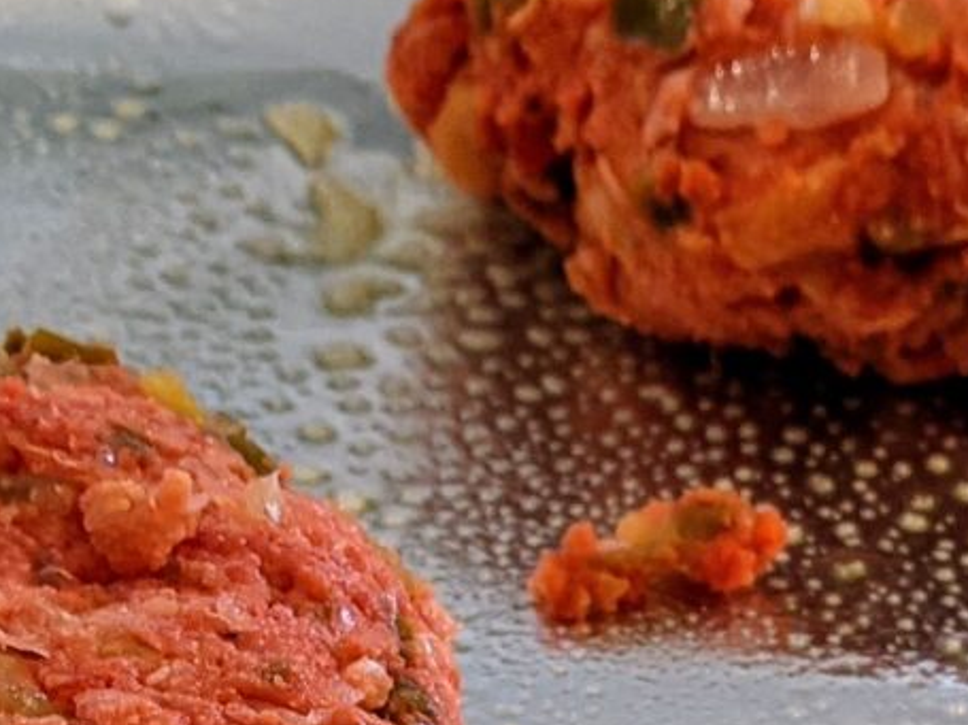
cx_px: 808
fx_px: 4249
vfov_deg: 9.1
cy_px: 1533
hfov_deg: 12.9
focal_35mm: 152
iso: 82
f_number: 1.8
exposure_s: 1/24
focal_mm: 4.44
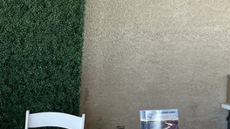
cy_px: 106
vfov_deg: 14.8
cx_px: -60
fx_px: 494
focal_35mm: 81
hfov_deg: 23.5
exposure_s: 1/121
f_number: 1.8
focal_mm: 3.99
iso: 80
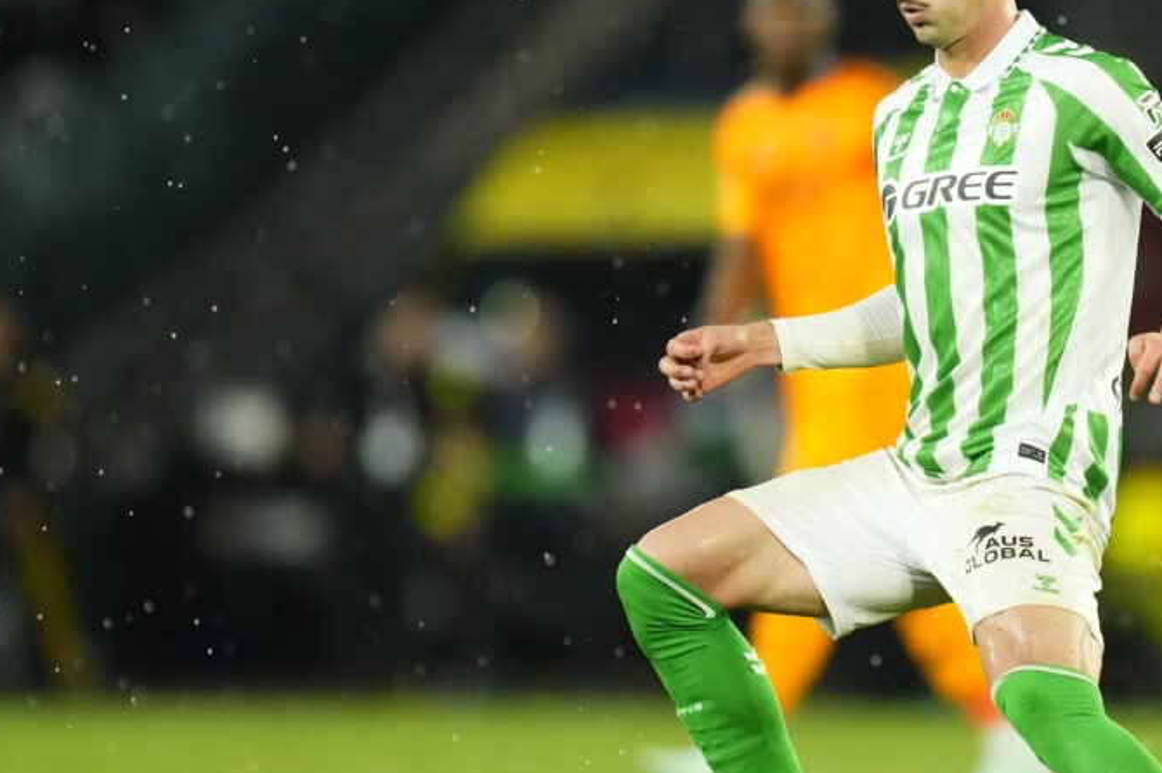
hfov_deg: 3.0
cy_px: 388
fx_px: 21969
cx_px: 831
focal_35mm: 681
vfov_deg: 2.0
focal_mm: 400
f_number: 2.8
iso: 3200
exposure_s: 1/2000
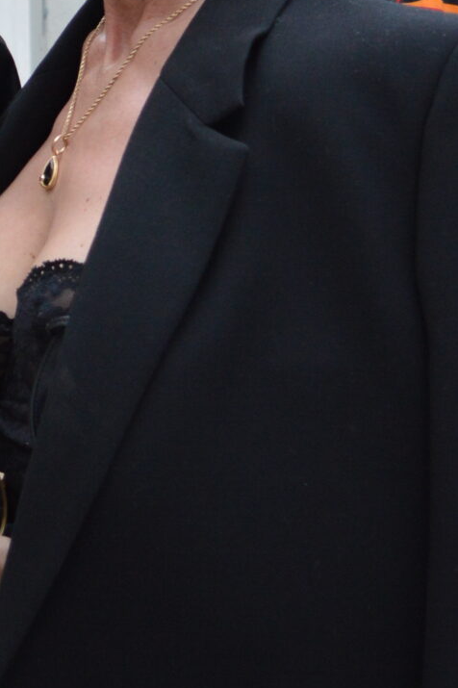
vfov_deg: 18.3
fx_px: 2082
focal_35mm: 109
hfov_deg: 11.7
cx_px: -355
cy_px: 13
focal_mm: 18
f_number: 3.5
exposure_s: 1/60
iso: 450
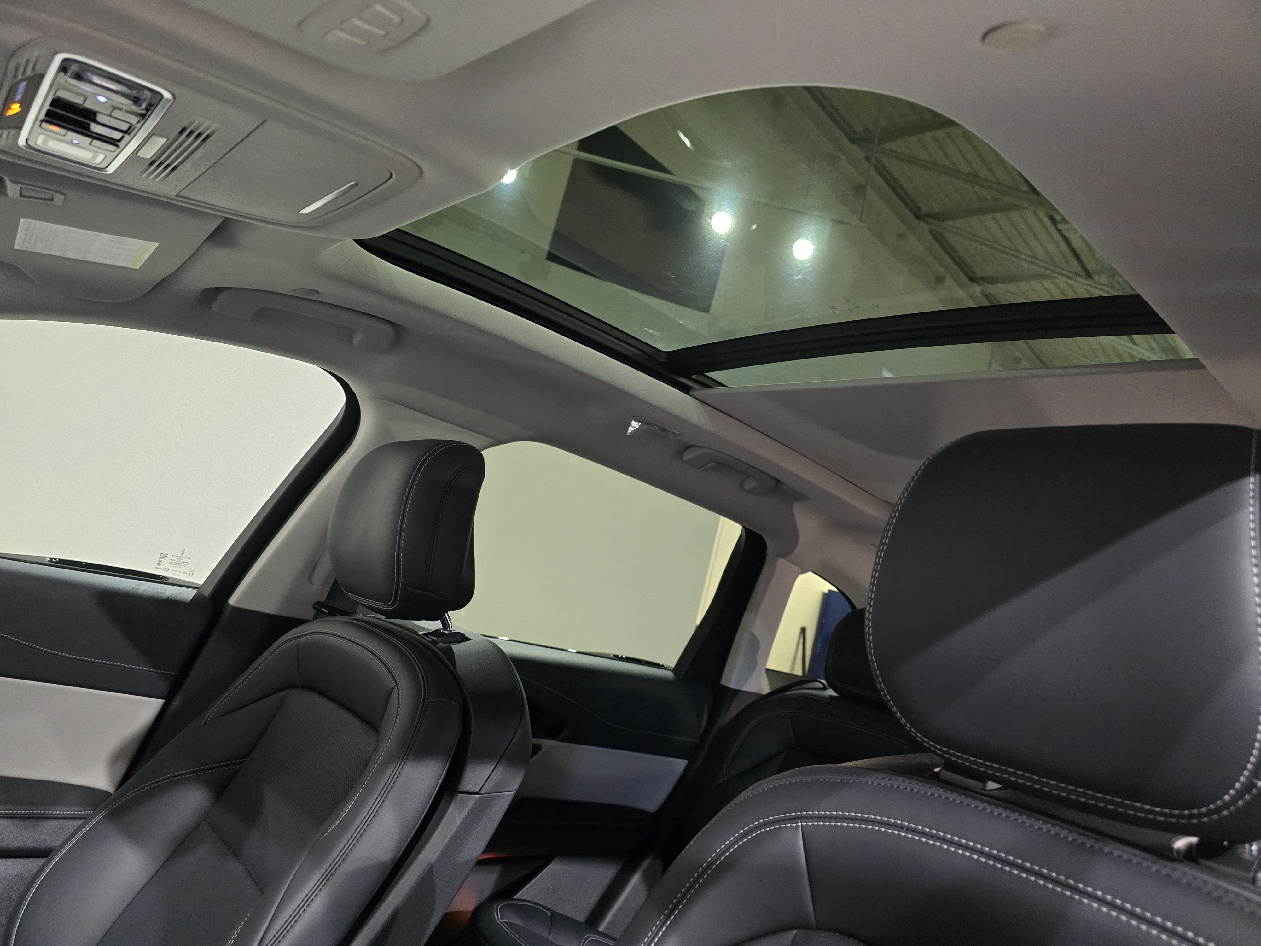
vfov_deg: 58.9
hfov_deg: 73.9
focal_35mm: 23
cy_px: 473
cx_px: 630
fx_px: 838
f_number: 1.7
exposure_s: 1/60
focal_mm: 6.3
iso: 1250
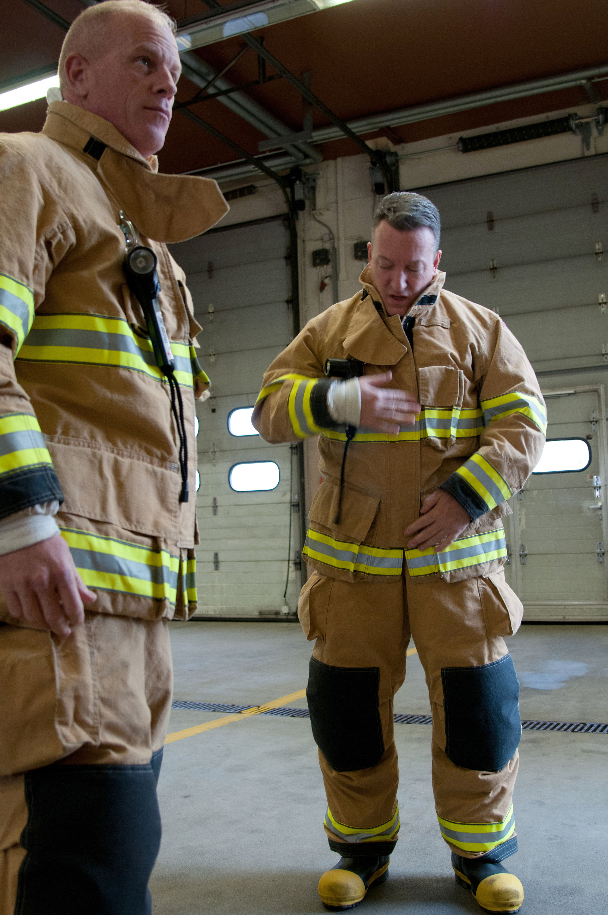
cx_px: 304
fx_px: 914
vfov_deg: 53.2
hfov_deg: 36.8
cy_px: 458
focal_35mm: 36
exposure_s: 1/80
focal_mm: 24
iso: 640
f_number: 4
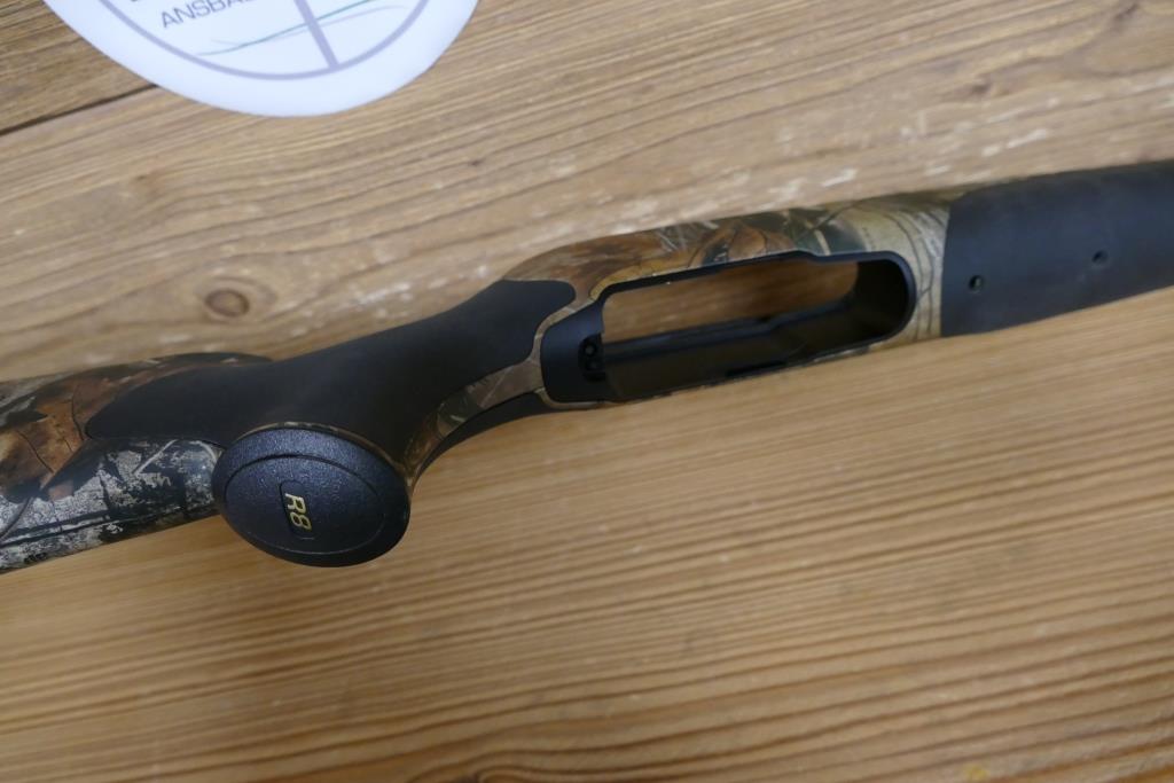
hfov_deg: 69.4
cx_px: 587
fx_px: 848
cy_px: 392
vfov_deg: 49.6
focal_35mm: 26
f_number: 2.9
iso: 1250
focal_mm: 9.46
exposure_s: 1/125
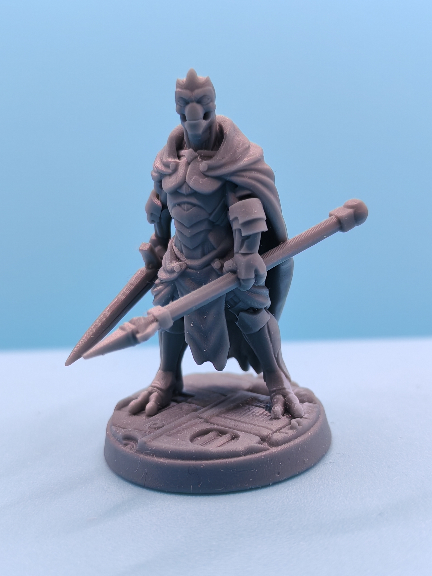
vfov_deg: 35.5
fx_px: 899
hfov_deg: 27.0
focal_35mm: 54
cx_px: 216
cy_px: 288
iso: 64
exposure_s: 1/100
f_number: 2.8
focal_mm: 5.52
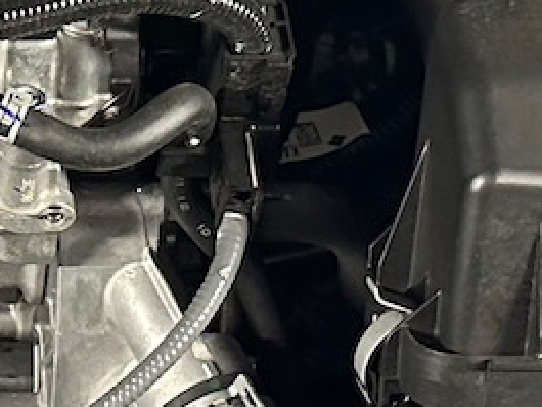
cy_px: 136
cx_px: -176
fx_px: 2240
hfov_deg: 13.3
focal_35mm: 143
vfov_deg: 10.4
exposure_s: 1/40
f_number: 1.78
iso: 1000
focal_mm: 6.86
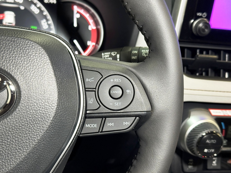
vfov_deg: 30.3
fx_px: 320
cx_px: 116
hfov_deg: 39.7
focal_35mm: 48
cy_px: 86
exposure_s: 1/40
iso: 320
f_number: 1.78
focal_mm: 6.86
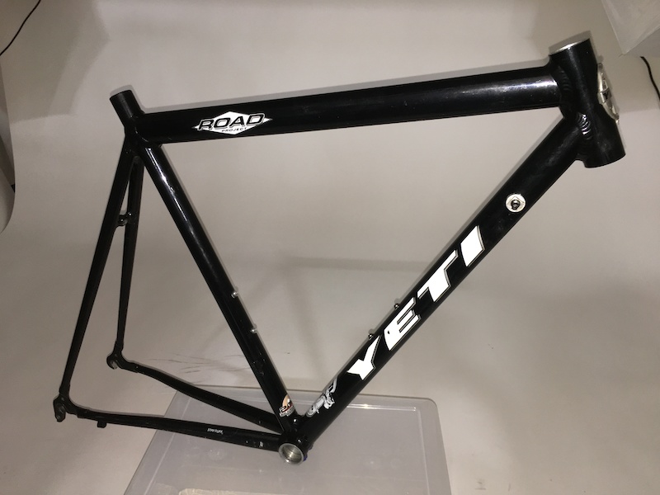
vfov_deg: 48.2
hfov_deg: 61.7
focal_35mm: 29
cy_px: 248
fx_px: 553
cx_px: 330
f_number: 2.2
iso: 64
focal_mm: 4.15
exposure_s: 1/16
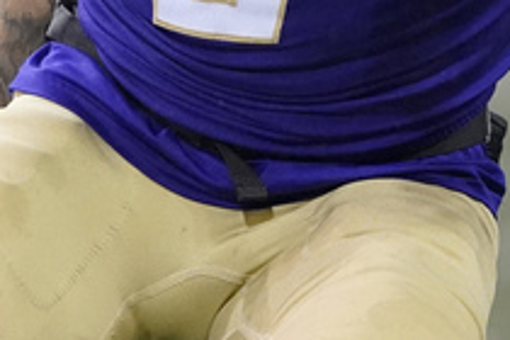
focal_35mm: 1947
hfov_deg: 1.1
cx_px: -158
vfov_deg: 0.7
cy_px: -130
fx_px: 27580
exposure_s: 1/2000
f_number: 2.8
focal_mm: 400
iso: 8000
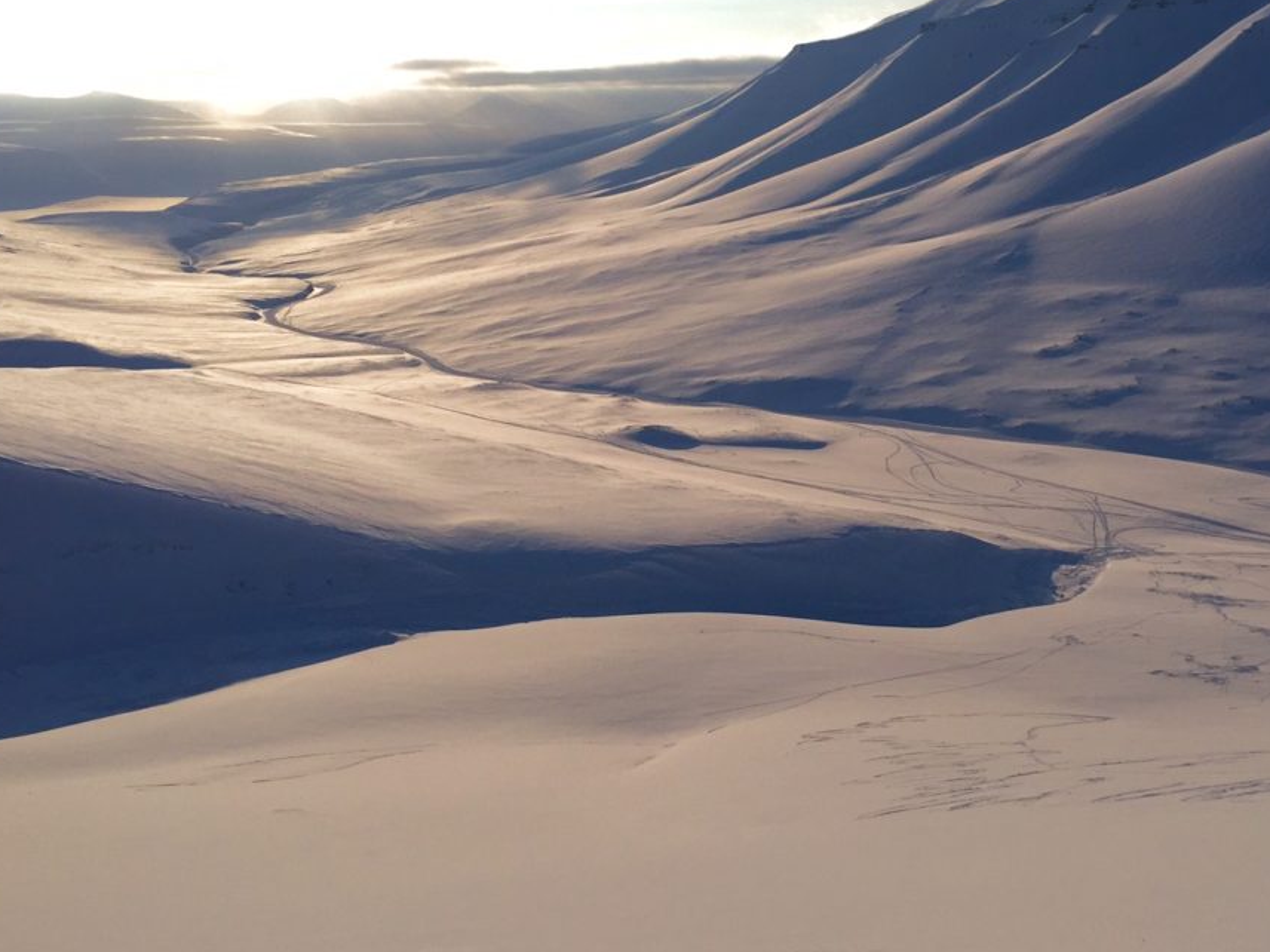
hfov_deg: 45.5
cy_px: 393
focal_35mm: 41
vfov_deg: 35.0
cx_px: 758
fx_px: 1504
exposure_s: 1/5650
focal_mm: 4.15
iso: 32
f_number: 2.2
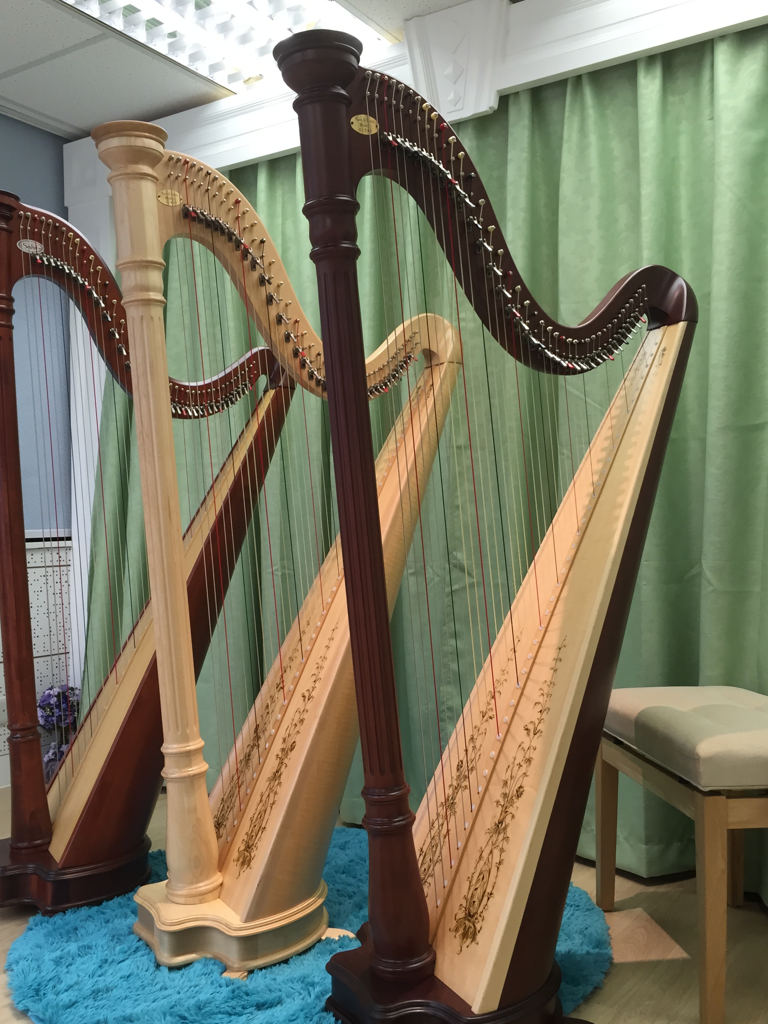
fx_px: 976
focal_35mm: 33
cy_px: 519
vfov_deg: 55.4
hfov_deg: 42.9
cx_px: 364
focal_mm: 4.15
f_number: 2.2
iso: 32
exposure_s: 1/33
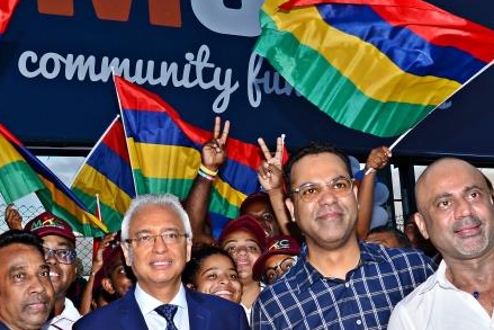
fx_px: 769
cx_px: 228
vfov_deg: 23.6
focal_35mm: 56
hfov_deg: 35.6
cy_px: 298
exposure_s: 1/200
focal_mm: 24
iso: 400
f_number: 9
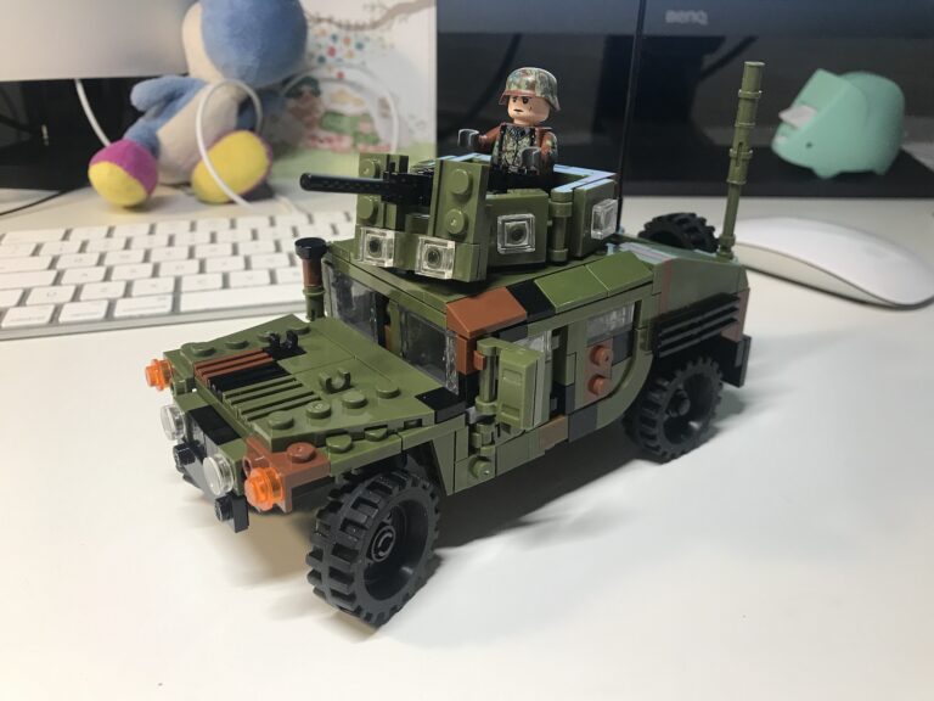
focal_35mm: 28
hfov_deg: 63.4
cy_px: 350
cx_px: 467
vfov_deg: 49.7
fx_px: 755
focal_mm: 3.99
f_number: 1.8
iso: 32
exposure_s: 1/33
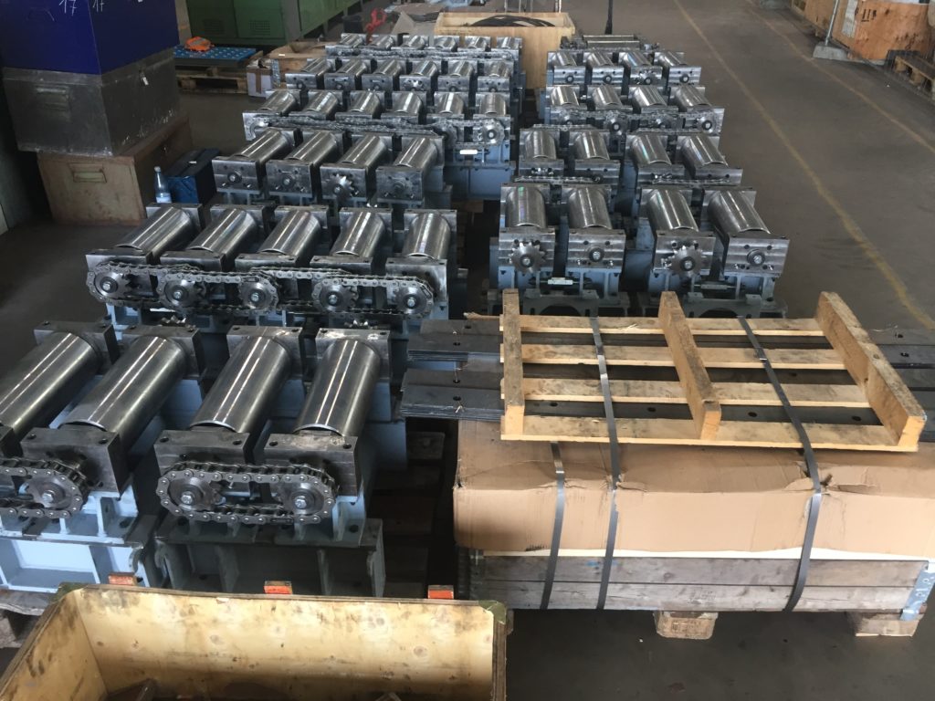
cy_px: 350
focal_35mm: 29
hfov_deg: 61.7
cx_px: 468
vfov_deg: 48.2
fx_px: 783
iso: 125
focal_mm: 4.15
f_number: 2.2
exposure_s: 1/33
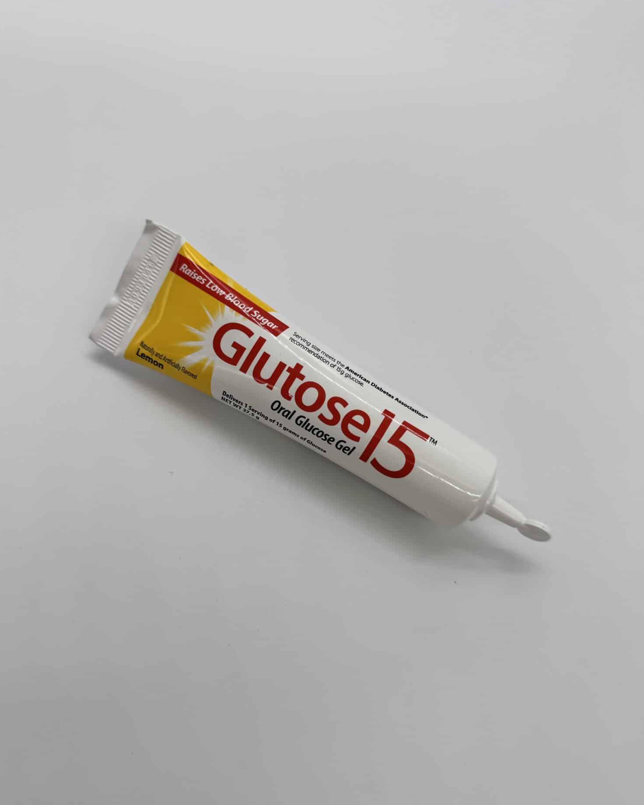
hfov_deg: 54.9
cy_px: 428
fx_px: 619
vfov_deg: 66.0
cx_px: 315
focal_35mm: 26
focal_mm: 6.76
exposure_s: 1/1010
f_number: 1.78
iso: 80
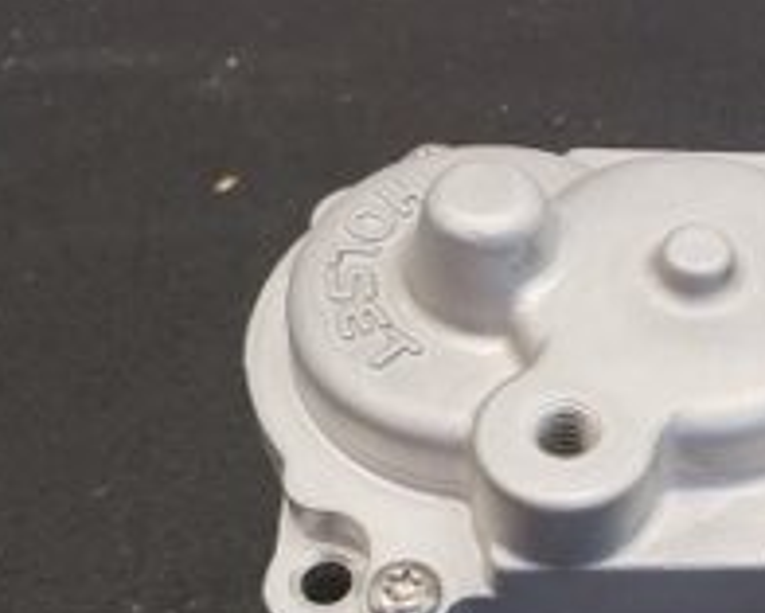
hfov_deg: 28.4
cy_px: 494
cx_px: 788
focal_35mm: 62
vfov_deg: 24.2
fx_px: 1404
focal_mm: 4.3
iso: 160
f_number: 2.4
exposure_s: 1/60
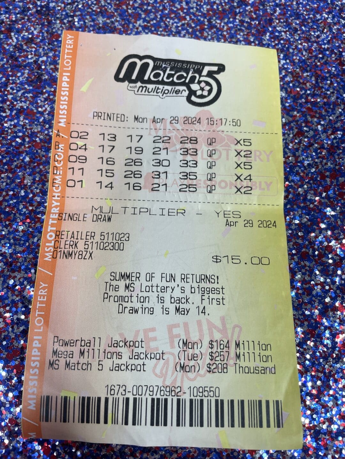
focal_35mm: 26
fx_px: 346
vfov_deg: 67.3
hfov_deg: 53.1
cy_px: 230
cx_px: 172
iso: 100
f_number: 1.6
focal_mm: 4.2
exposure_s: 1/120
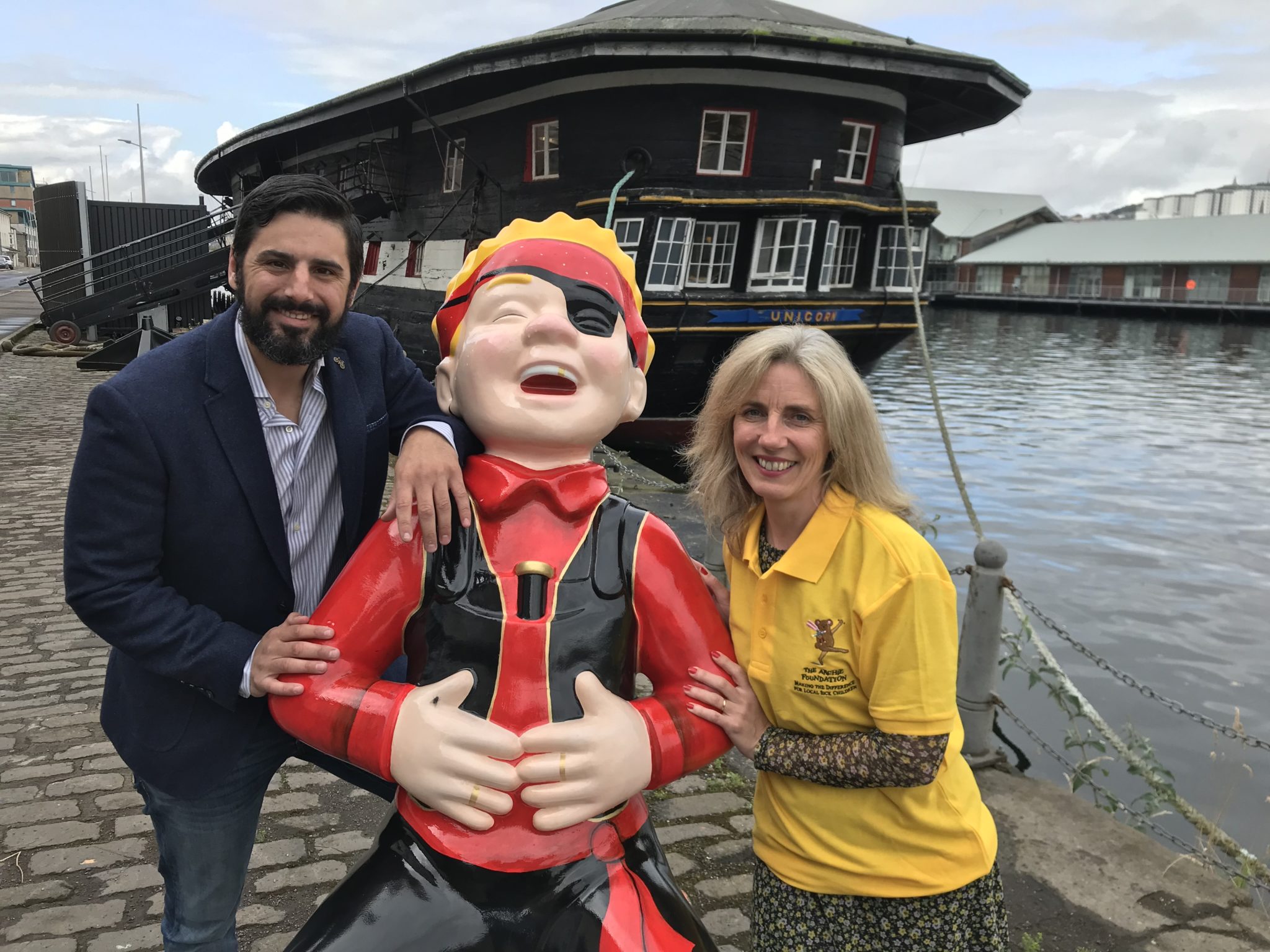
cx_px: 635
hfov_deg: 63.4
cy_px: 476
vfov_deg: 49.7
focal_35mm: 28
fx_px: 1027
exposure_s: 1/997
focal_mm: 3.99
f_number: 1.8
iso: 20
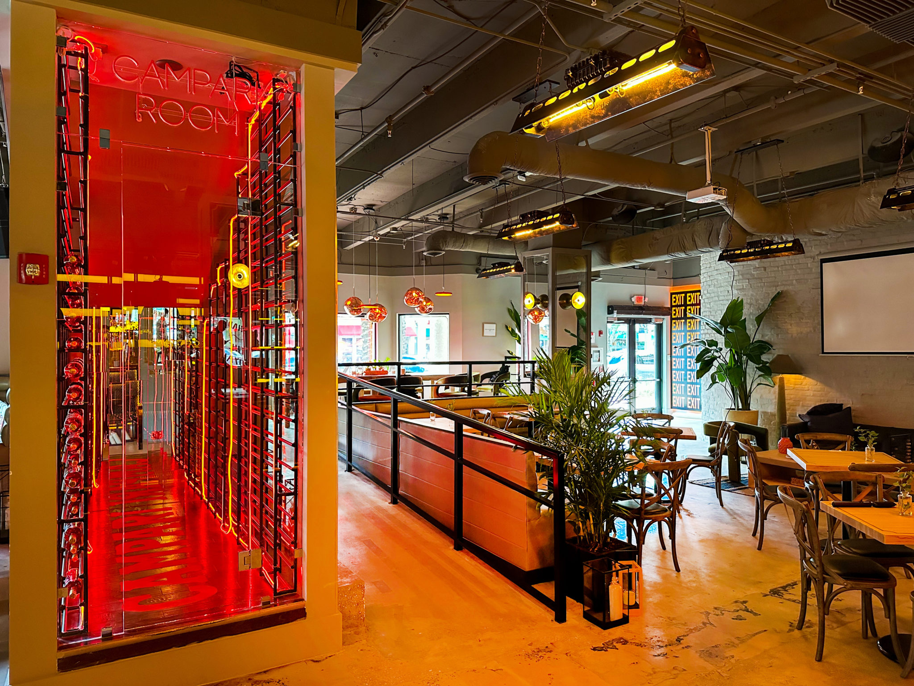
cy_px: 343
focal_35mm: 24
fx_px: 634
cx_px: 457
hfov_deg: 71.6
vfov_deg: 56.8
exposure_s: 1/60
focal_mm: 6.86
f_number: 1.8
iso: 640
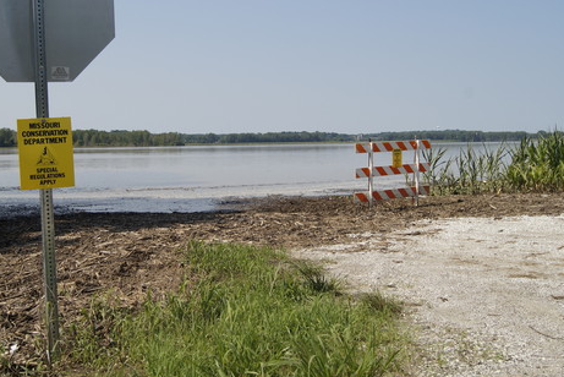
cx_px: 251
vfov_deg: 29.2
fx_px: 721
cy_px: 141
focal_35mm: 46
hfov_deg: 42.7
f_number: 10
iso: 100
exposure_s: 1/250
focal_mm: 24
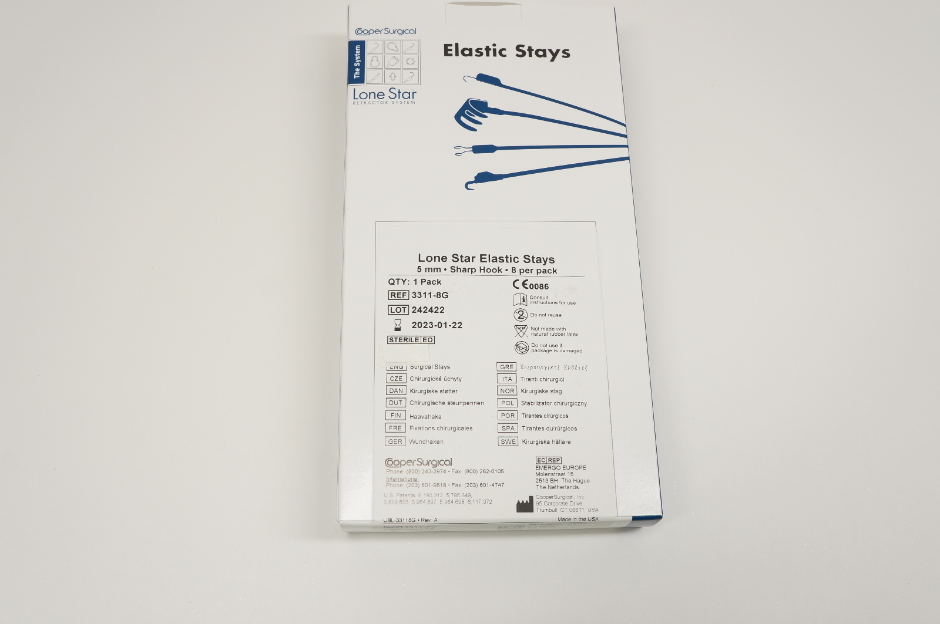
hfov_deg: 55.2
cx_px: 470
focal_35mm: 34
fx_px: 900
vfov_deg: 38.3
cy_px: 312
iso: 400
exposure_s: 1/80
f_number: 7.1
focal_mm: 23
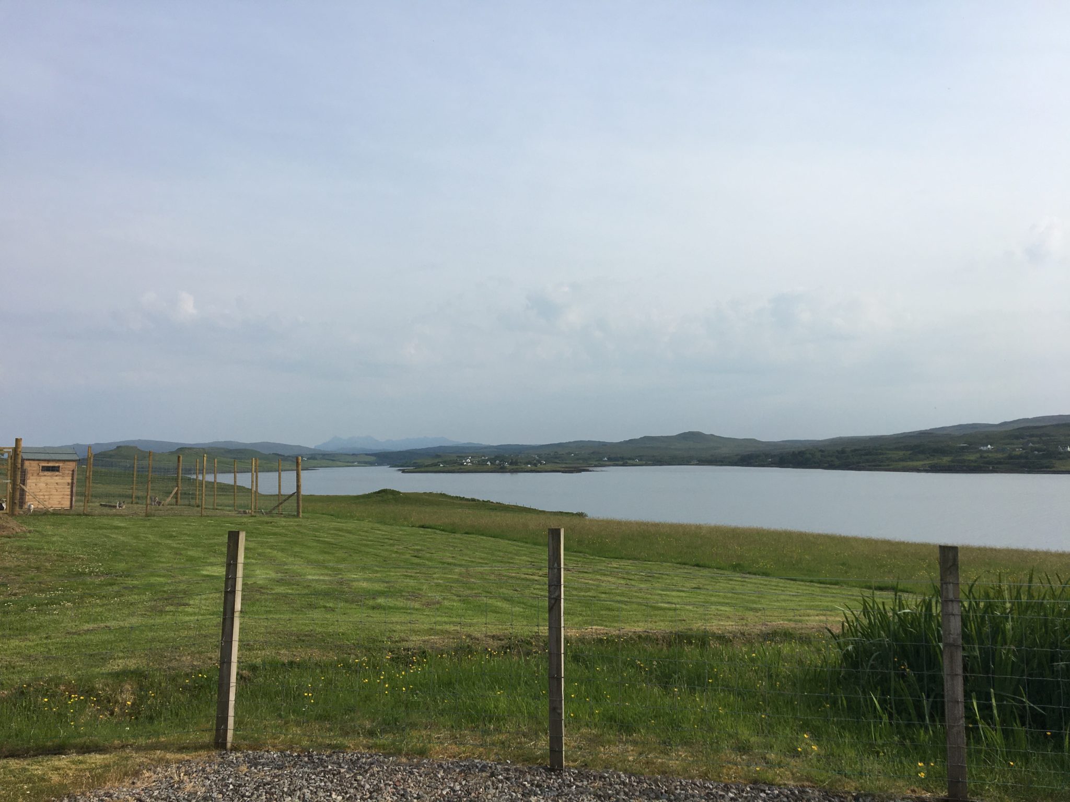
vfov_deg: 48.2
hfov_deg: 61.7
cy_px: 401
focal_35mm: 29
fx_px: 896
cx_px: 535
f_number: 2.2
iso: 25
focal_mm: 4.15
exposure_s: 1/2137
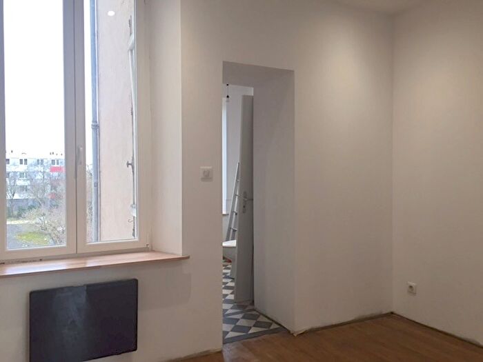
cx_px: 242
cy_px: 181
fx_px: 405
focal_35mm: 29
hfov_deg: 61.7
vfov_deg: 48.2
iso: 32
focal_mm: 4.15
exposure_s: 1/33
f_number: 2.2
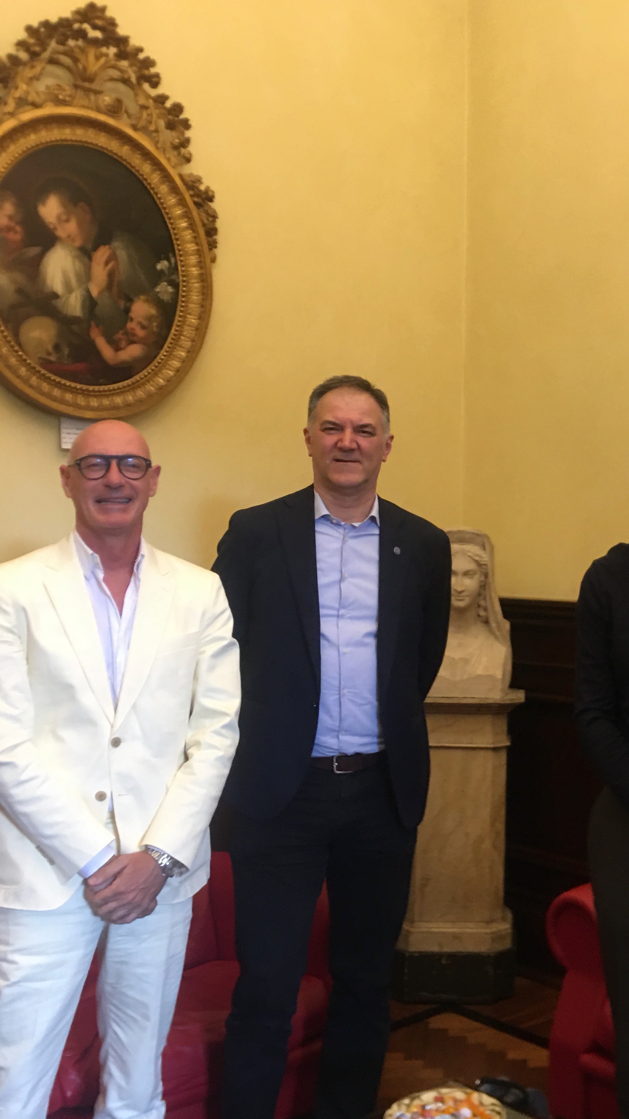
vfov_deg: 47.4
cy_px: 557
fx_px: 1275
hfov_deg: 26.5
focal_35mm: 43
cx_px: 596
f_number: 2.2
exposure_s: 1/17
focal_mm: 4.15
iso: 64
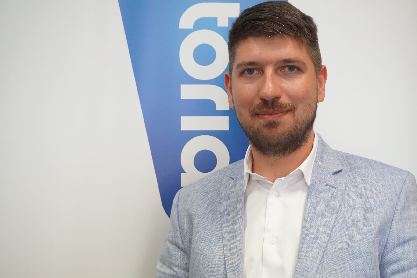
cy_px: 139
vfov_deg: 23.7
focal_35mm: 57
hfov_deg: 35.1
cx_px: 208
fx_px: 660
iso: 2000
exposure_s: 1/160
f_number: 5.6
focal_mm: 38
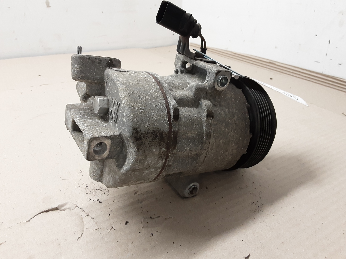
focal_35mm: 28
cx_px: 173
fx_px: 280
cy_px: 130
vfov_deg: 49.7
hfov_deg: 63.4
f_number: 1.9
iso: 100
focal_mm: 2.9
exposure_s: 1/50
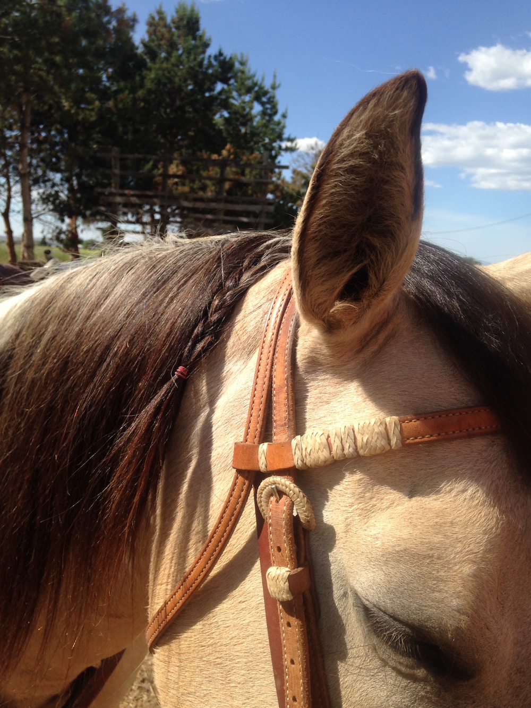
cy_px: 354
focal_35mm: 33
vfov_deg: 55.3
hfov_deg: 43.0
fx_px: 675
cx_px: 266
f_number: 2.4
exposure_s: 1/1323
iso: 50
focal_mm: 4.12
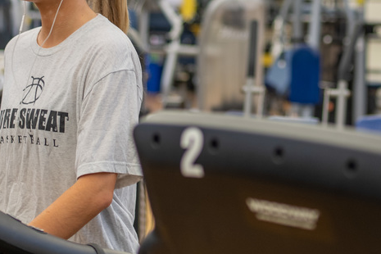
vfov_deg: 10.6
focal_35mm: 128
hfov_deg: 15.9
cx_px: 325
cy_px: 11
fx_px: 1355
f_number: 1.4
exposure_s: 1/125
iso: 100
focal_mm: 35
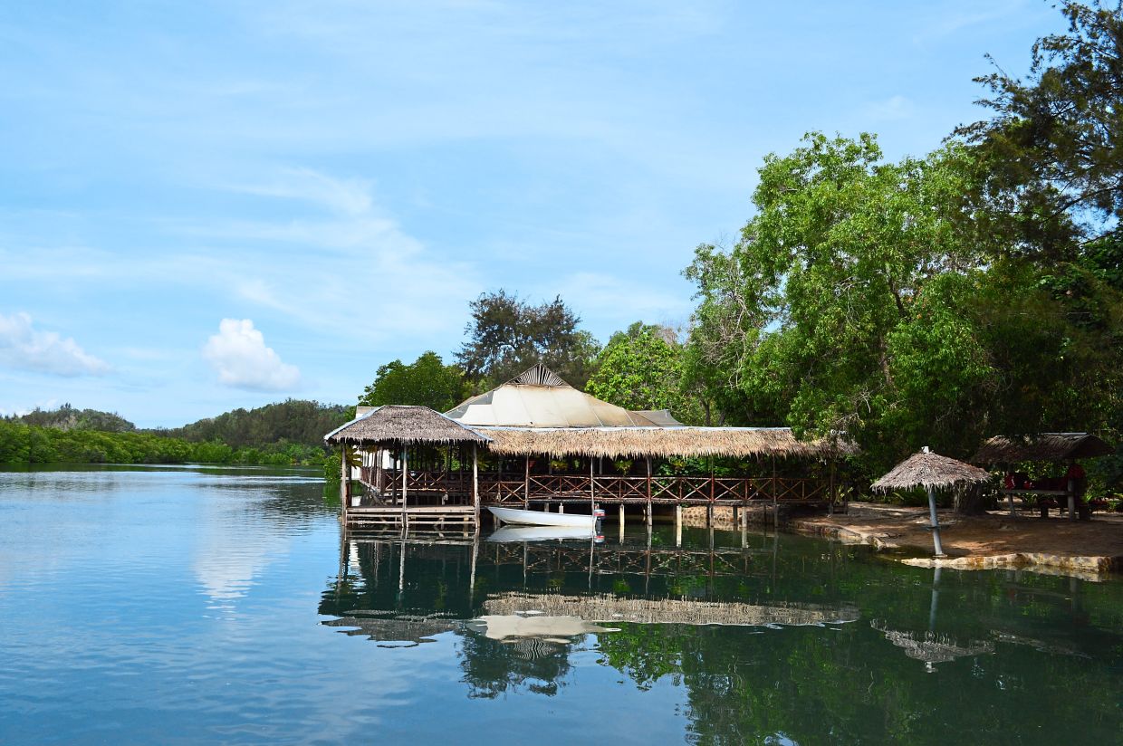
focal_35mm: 27
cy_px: 373
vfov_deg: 47.8
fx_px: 841
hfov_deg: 67.4
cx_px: 562
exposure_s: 1/500
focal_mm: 18
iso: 400
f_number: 11
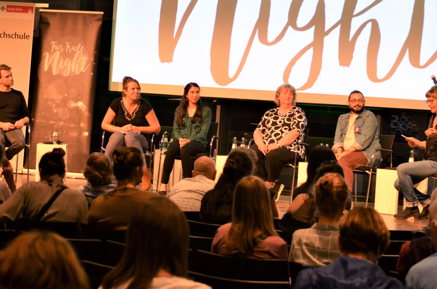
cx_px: 234
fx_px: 1475
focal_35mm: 122
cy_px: 98
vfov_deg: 11.2
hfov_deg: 16.9
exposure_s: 1/60
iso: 800
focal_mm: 55
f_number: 4
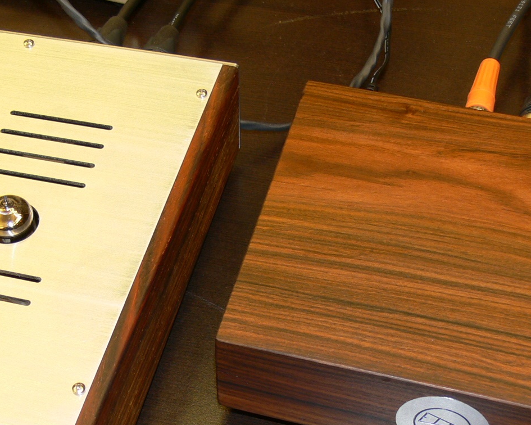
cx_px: 165
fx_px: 1163
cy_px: 376
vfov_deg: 20.3
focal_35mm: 74
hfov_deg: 25.5
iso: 80
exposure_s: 1/30
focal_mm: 7.4
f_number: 2.8
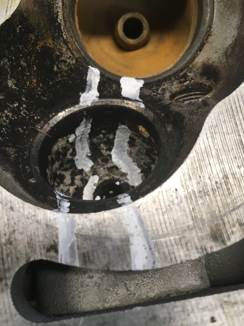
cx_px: 122
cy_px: 163
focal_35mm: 29
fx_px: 273
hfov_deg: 48.2
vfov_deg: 61.7
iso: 32
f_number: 2.2
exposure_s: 1/30
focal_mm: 4.15
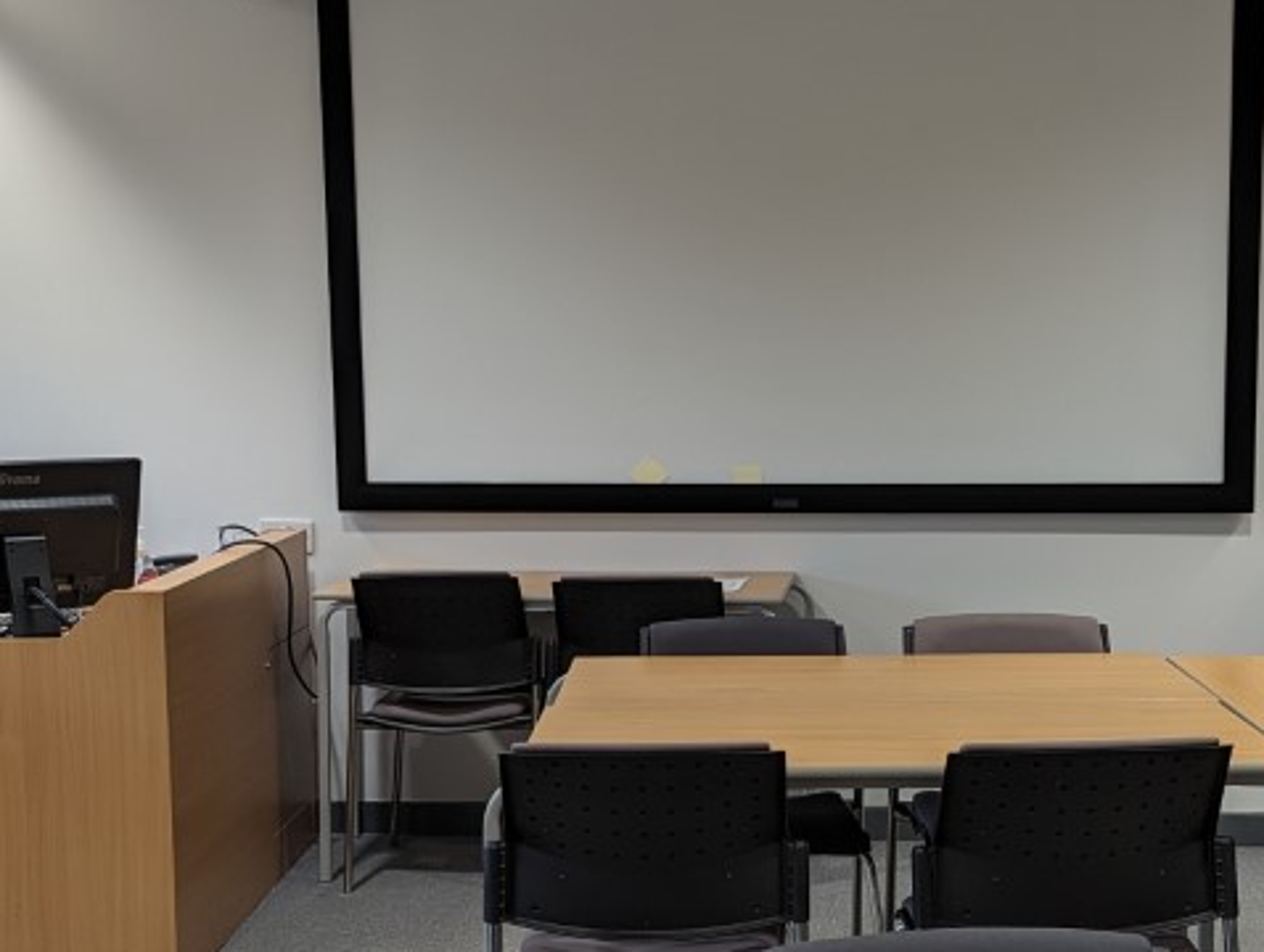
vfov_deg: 24.4
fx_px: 2194
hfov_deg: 32.1
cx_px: 731
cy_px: 629
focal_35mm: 60
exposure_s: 1/25
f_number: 1.85
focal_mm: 6.81
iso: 51
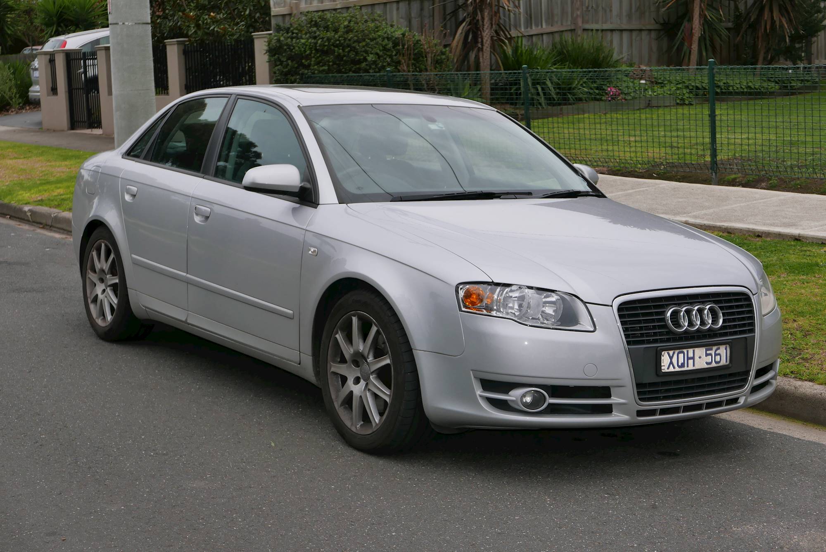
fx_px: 1424
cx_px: 413
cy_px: 276
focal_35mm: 62
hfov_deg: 32.4
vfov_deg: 22.0
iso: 200
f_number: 5.6
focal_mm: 28.2
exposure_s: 1/320
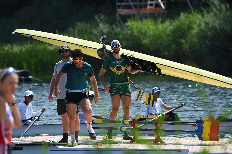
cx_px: 116
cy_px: 77
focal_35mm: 460
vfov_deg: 3.0
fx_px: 2964
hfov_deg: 4.5
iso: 500
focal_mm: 460
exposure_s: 1/1250
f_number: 7.1
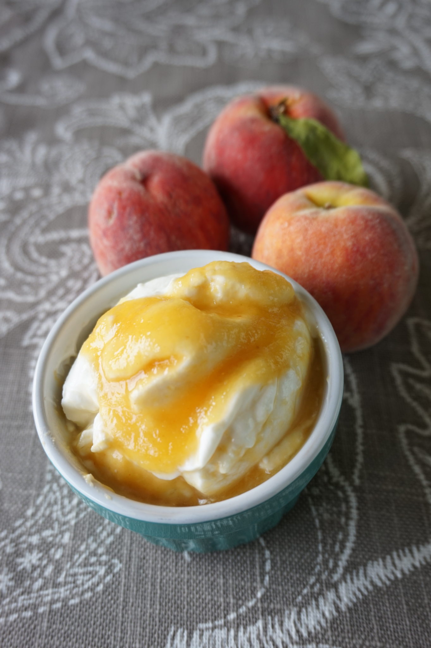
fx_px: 593
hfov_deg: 39.9
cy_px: 324
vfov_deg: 57.3
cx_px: 216
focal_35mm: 33
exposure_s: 1/60
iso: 160
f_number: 4
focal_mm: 22
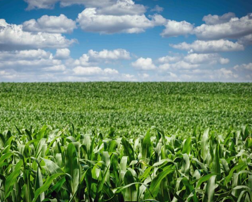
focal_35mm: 272
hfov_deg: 7.1
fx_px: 2029
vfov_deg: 5.7
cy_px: 101
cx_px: 112
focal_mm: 240
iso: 800
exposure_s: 1/250
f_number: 20
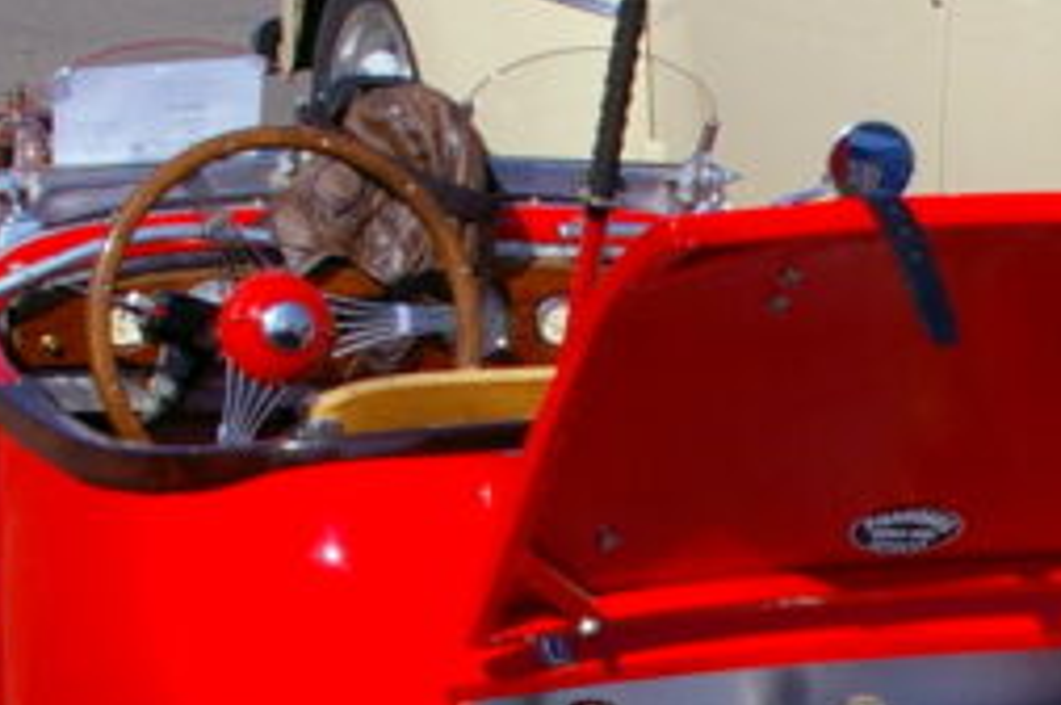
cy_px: 959
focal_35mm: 91
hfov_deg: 22.4
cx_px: 558
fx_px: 2679
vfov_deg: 14.3
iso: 200
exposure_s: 1/250
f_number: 13
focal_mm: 20
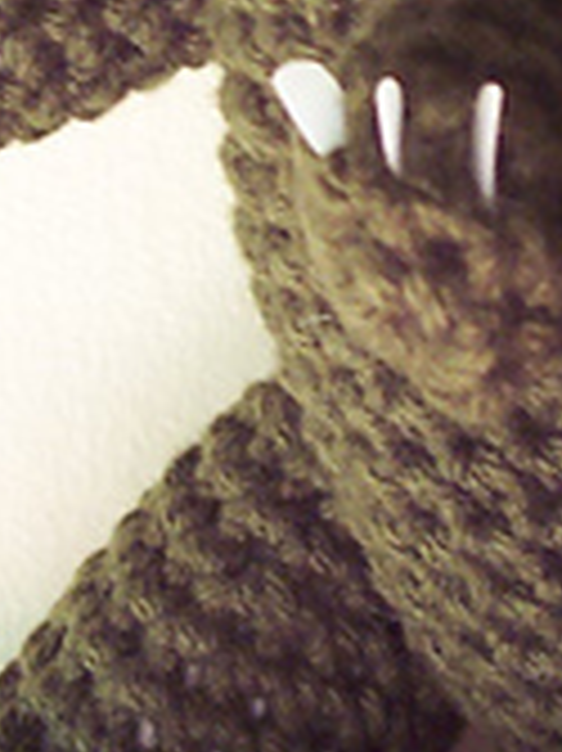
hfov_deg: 10.3
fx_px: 3078
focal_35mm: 142
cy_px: 54
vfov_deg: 13.8
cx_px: 611
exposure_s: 1/30
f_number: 2.8
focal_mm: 5.6
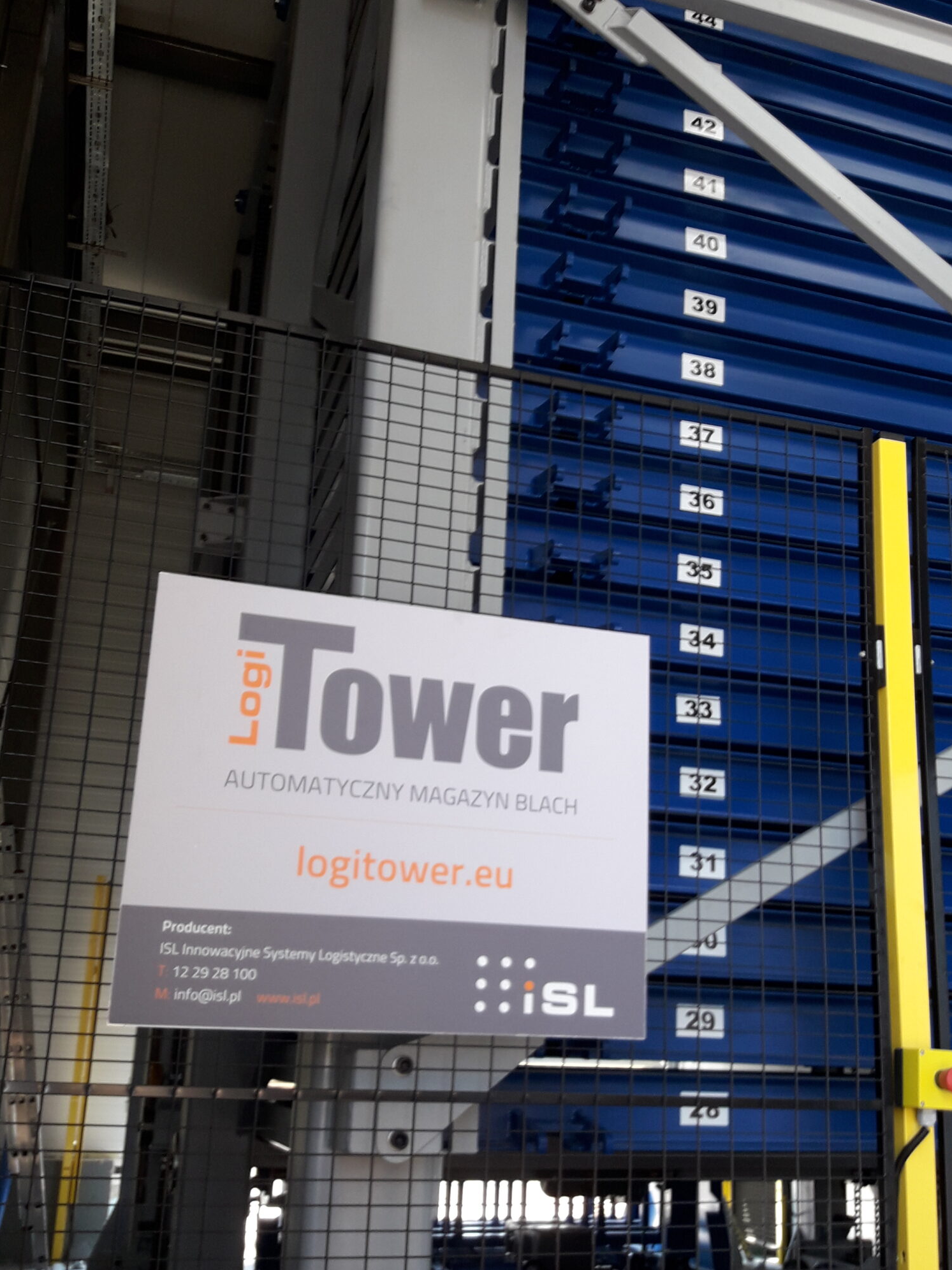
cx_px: 570
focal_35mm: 36
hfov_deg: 39.5
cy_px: 679
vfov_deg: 51.3
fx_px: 1320
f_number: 1.9
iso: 40
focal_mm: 3.7
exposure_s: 1/50
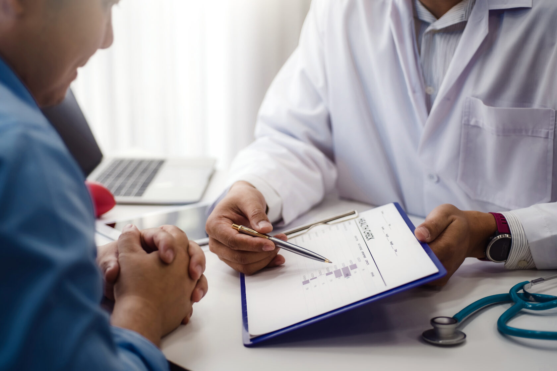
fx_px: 929
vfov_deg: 22.6
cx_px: 278
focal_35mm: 60
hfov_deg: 33.4
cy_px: 186
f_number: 3.2
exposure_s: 1/160
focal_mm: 60
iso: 250
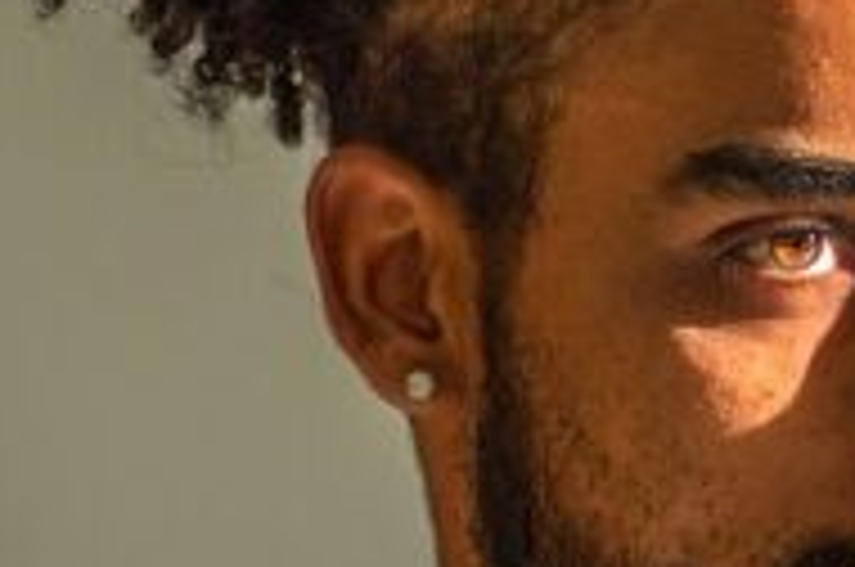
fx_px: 9045
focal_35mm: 381
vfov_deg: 3.6
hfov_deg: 5.4
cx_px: 976
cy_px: 72
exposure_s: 1/160
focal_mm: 85
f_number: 4.2
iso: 450
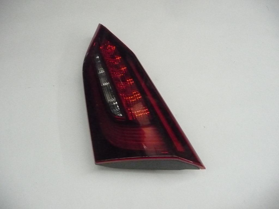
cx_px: 140
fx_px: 226
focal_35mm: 28
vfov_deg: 49.7
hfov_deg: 63.4
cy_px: 104
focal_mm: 4.7
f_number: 3.3
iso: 1600
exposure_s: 1/320
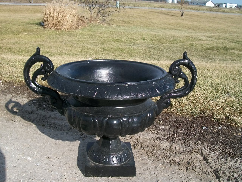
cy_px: 91
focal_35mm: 36
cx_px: 121
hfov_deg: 51.4
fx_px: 252
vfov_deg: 39.7
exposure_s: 1/640
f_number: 4.8
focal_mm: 6
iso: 80
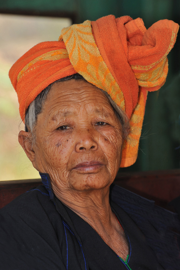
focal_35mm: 170
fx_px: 1277
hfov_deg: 8.1
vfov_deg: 12.1
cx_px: 90
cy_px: 135
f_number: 8
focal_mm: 170
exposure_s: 1/60
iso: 250
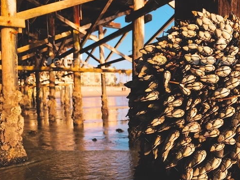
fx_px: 243
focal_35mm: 35
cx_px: 139
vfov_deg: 40.7
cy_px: 96
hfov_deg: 52.4
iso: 32
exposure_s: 1/1068
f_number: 2.2
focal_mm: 4.15
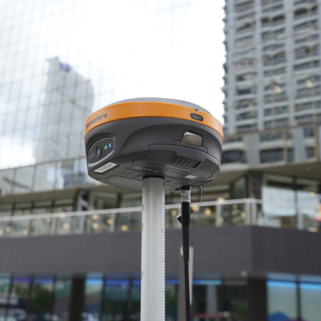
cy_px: 160
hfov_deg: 37.8
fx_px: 468
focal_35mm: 45
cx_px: 165
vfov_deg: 37.8
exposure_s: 1/100
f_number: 5
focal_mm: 23
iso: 100
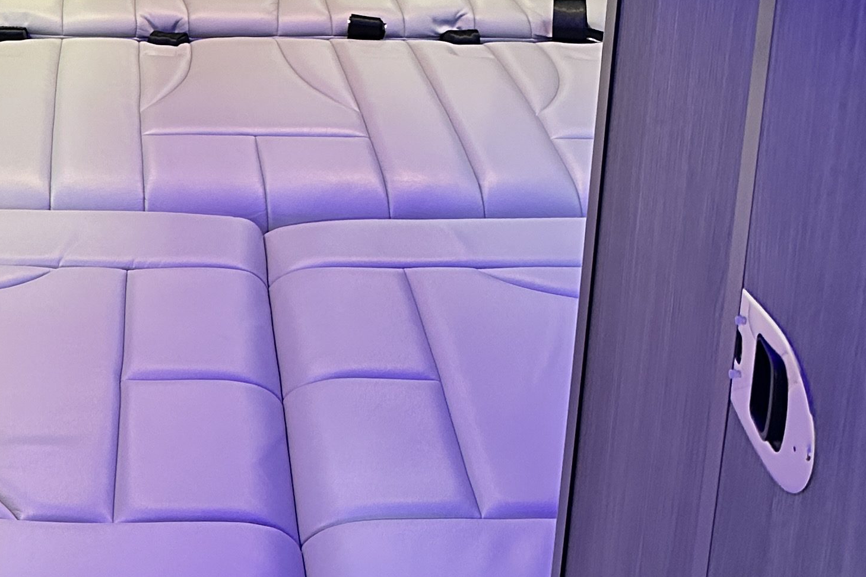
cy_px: -149
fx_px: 1659
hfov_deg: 28.5
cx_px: 140
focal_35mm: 69
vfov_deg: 18.5
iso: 640
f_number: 1.78
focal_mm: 6.86
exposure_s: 1/33
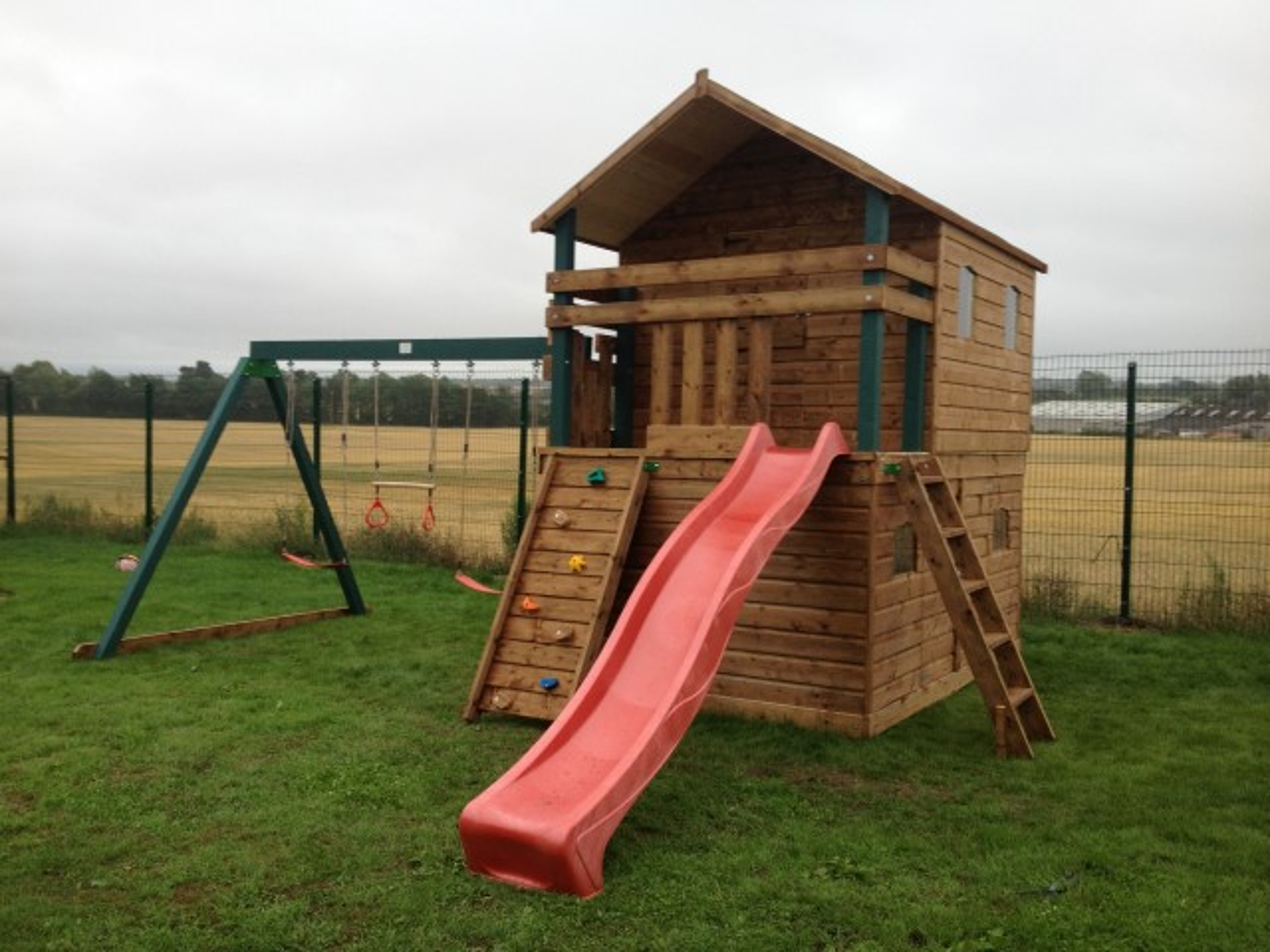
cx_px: 635
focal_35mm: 35
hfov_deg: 52.6
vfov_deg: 40.7
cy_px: 476
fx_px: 1284
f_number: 2.4
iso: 50
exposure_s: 1/152
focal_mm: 4.28
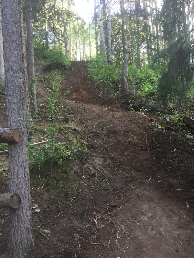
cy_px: 129
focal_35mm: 29
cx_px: 97
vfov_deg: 61.7
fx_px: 217
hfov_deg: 48.2
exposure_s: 1/30
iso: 100
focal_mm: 4.15
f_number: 2.2
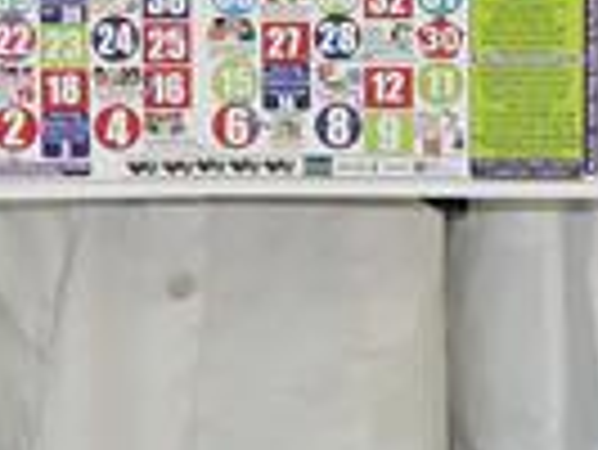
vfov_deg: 7.9
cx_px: 234
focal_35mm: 185
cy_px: -212
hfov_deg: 10.7
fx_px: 3199
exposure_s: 1/30
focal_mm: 4.3
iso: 200
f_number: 3.3
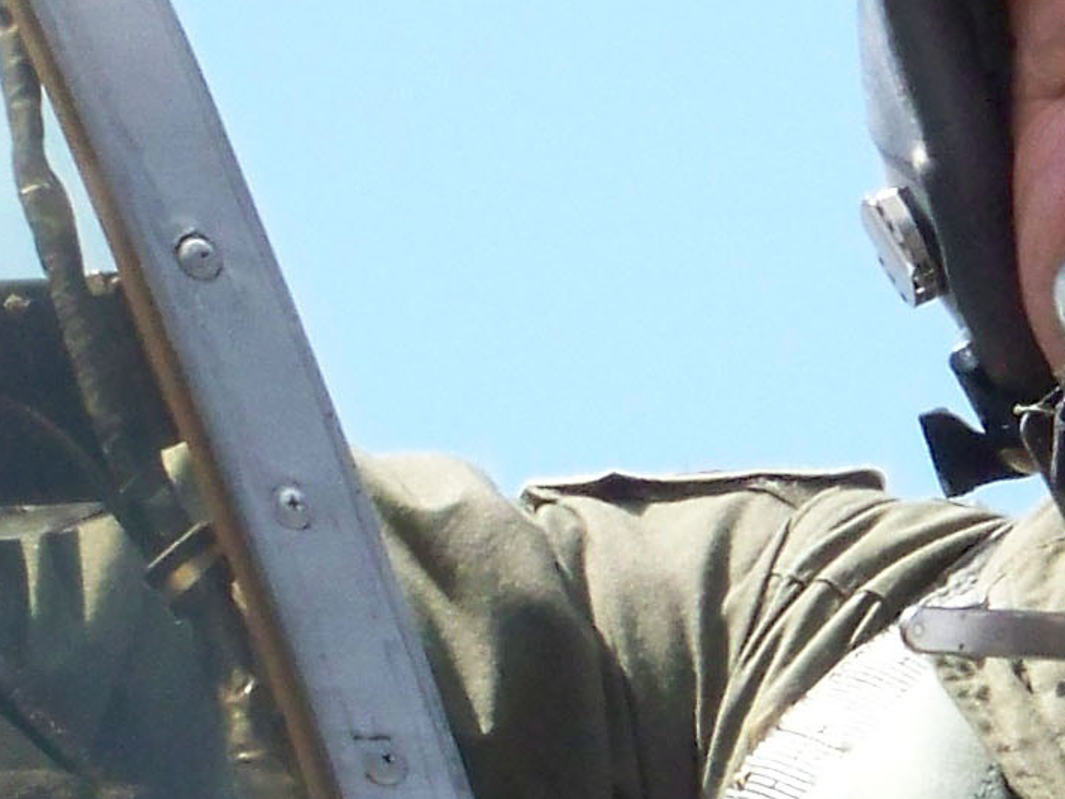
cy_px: 592
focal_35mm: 797
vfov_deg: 1.9
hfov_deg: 2.5
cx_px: 1160
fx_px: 24525
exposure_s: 1/250
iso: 200
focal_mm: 29.3
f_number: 8
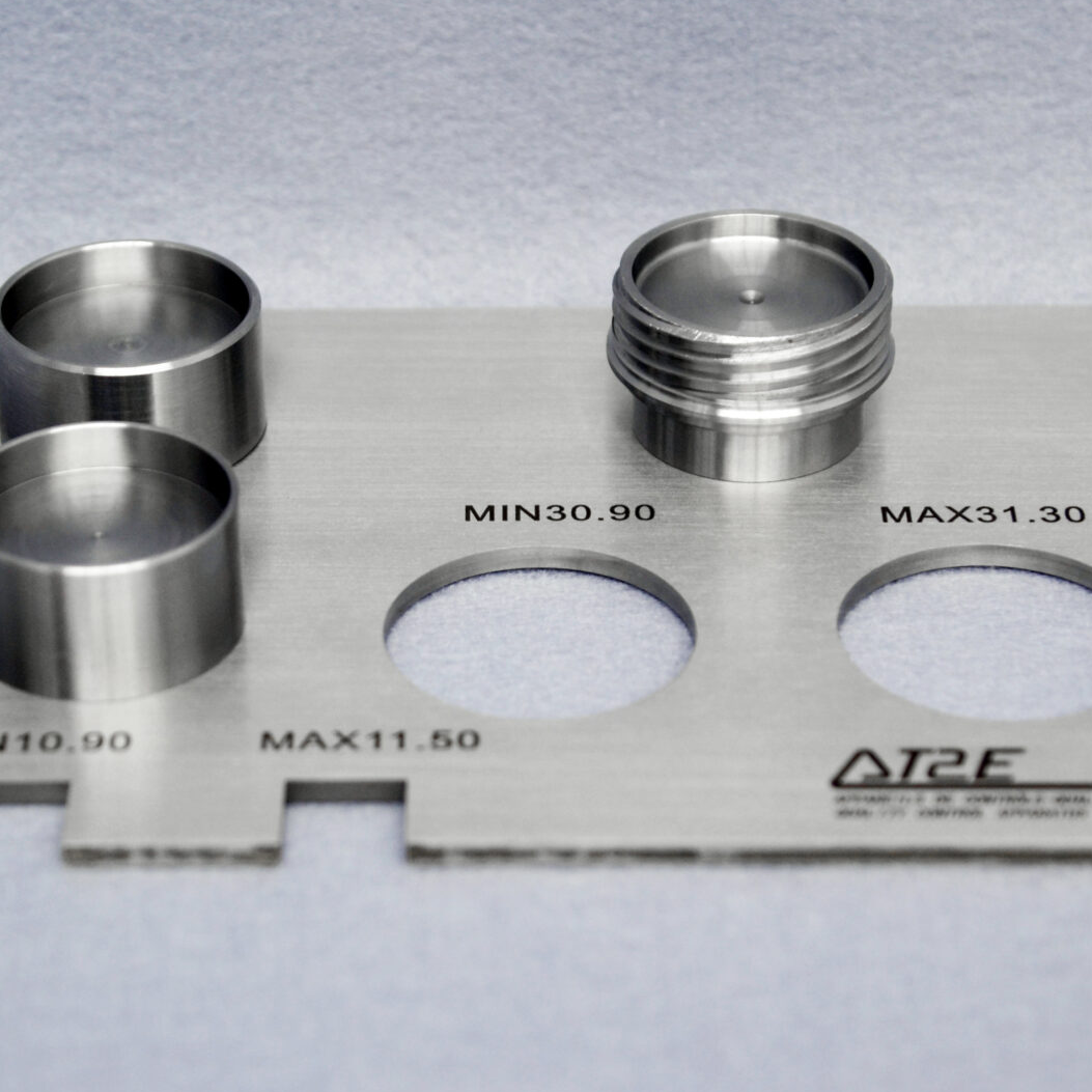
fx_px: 4426
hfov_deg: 14.1
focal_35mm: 124
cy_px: 495
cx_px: 514
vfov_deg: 14.1
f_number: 4.2
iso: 400
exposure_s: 1/50
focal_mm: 50
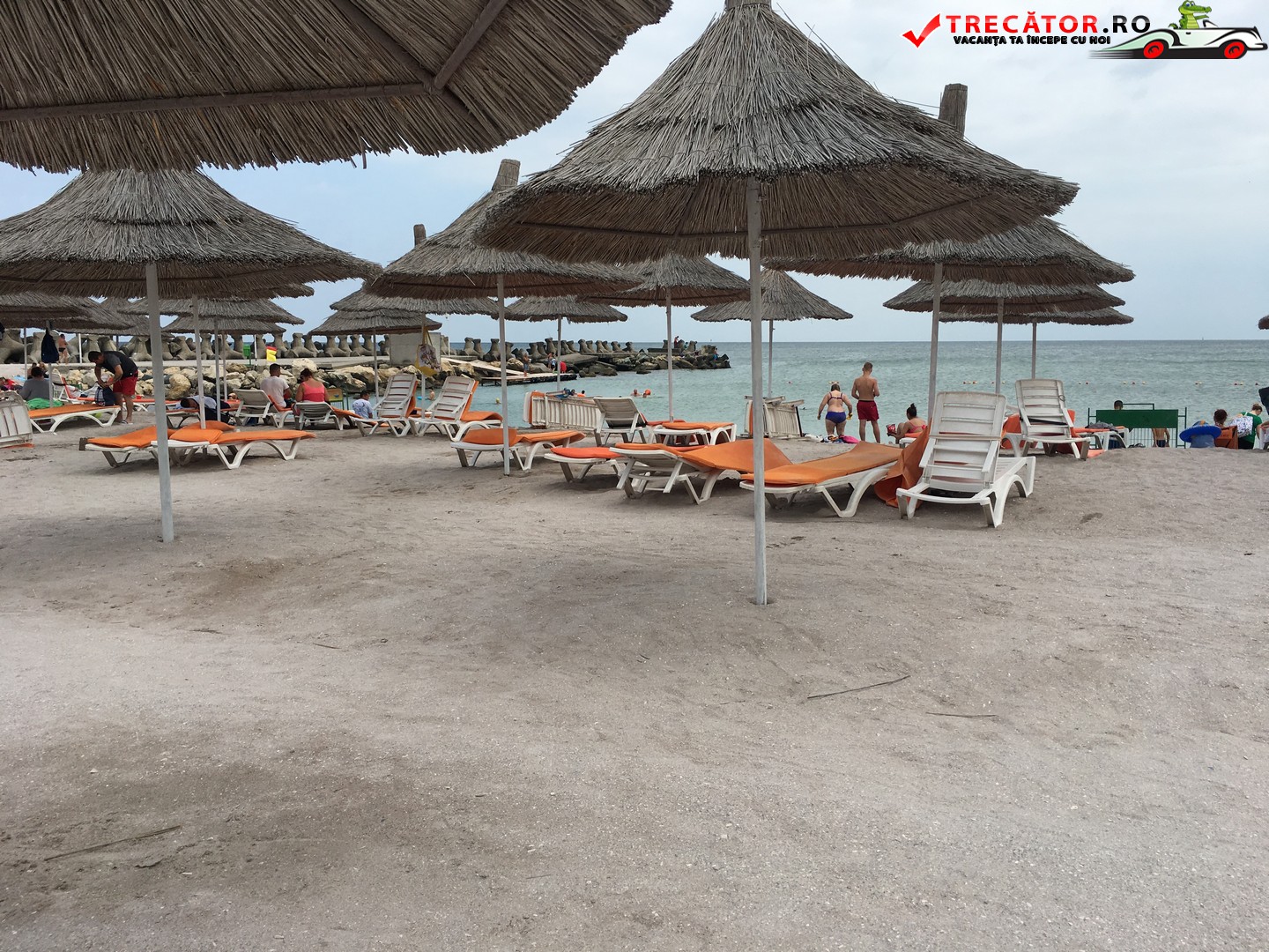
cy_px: 476
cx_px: 634
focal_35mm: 29
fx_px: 1063
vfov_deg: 48.2
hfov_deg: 61.7
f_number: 2.2
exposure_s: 1/1672
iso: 25
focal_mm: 4.15
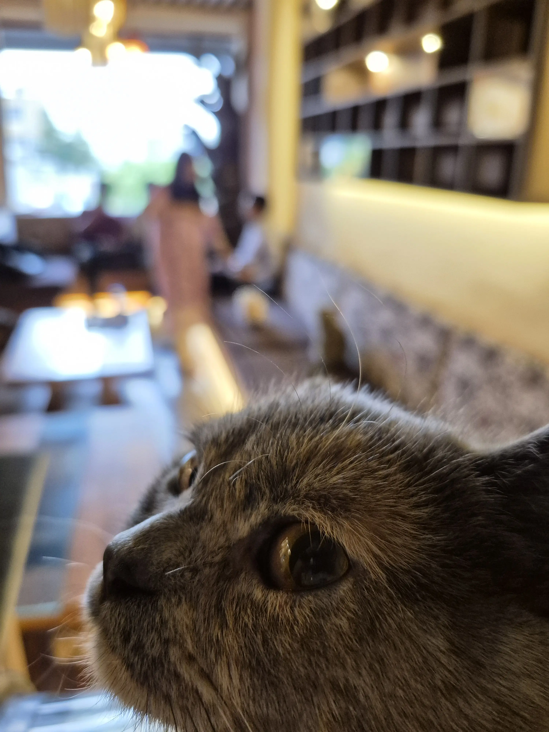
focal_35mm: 23
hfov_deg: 58.9
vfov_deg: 73.9
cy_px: 366
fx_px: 486
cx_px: 274
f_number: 1.8
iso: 1250
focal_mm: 5.4
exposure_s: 1/100
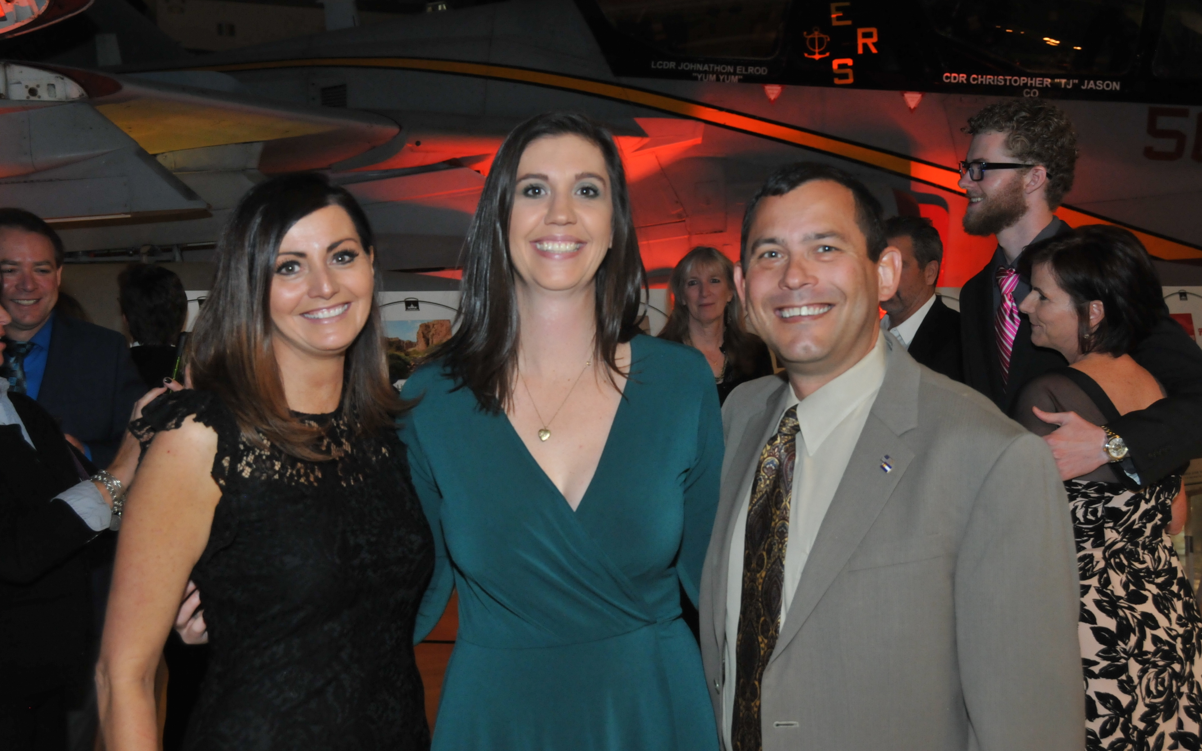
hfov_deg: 41.1
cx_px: 602
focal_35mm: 49
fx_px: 1605
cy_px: 377
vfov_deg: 26.3
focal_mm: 32
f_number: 5.6
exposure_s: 1/60
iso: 1000
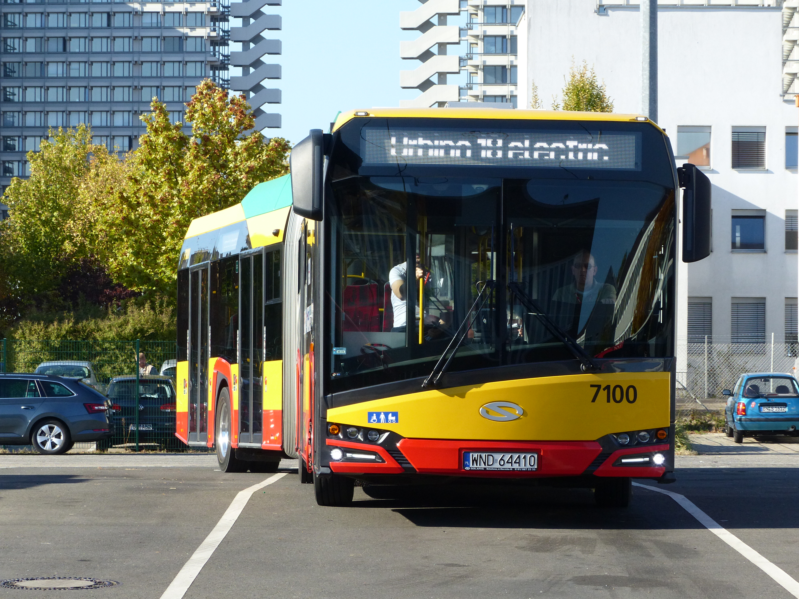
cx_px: 400
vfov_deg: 9.6
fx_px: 3578
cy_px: 300
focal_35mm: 155
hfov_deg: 12.7
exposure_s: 1/800
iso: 200
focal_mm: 27.8
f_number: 4
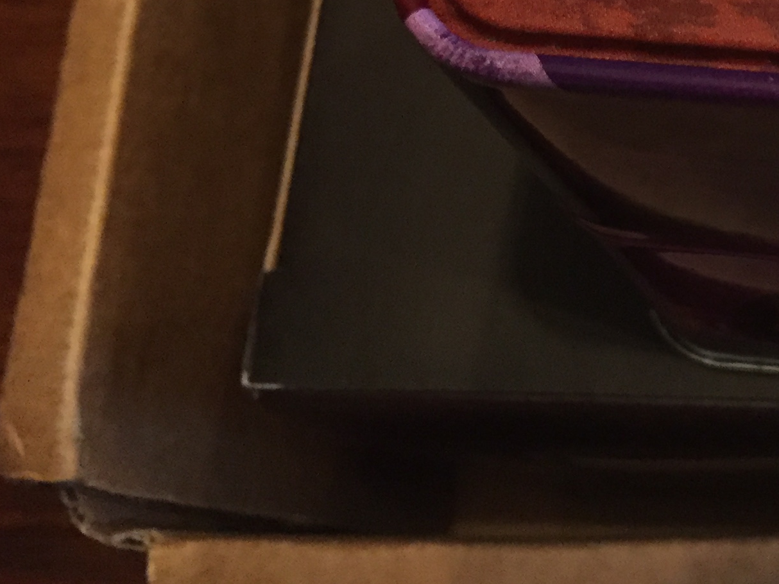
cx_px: 932
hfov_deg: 23.0
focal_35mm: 78
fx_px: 1755
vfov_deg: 17.6
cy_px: -195
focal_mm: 4.15
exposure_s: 1/30
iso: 200
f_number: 2.2
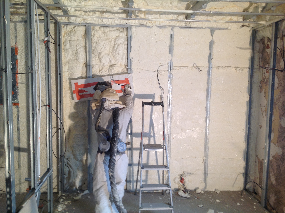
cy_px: 106
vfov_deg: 40.6
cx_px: 142
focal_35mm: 35
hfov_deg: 52.7
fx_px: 288
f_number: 2.4
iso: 50
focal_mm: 4.28
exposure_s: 1/20
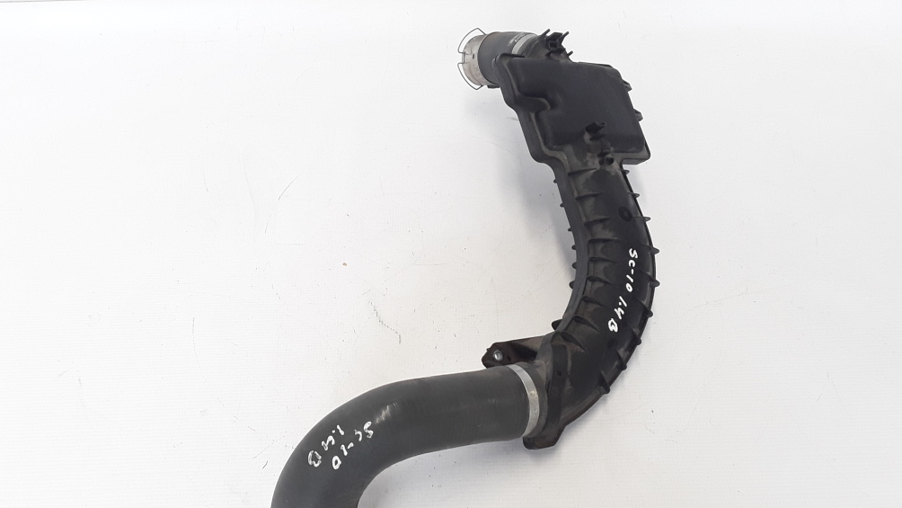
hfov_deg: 64.3
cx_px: 450
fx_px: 718
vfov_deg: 38.5
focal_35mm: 30
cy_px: 339
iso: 40
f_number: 1.9
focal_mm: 2.91
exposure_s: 1/33
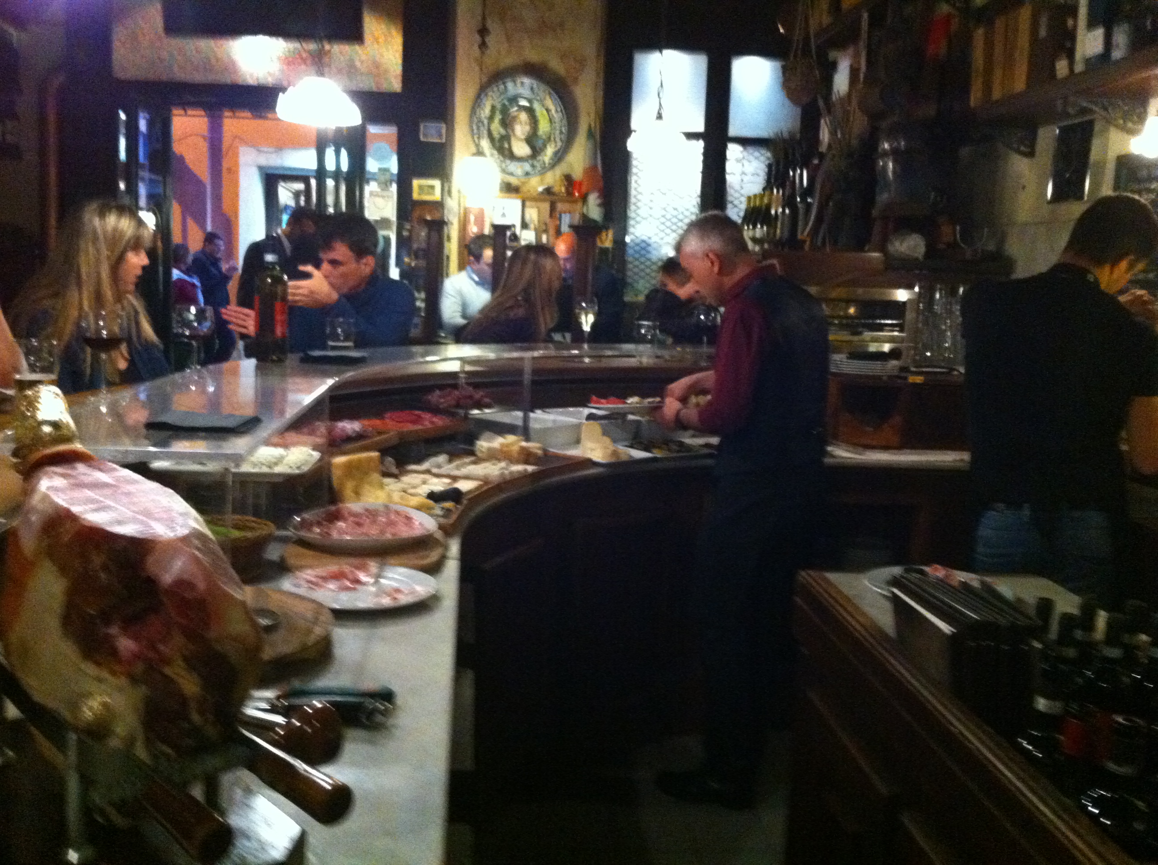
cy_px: 432
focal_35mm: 35
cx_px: 579
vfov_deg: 40.6
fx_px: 1169
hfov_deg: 52.7
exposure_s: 1/15
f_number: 2.8
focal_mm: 3.85
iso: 1000
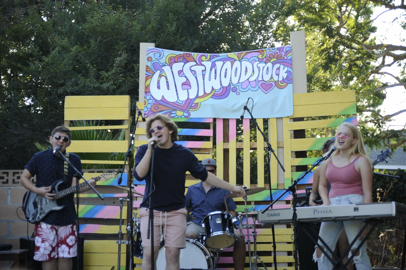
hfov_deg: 23.9
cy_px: 135
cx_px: 203
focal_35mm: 85
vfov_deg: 16.0
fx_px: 958
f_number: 4.5
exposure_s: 1/80
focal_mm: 85
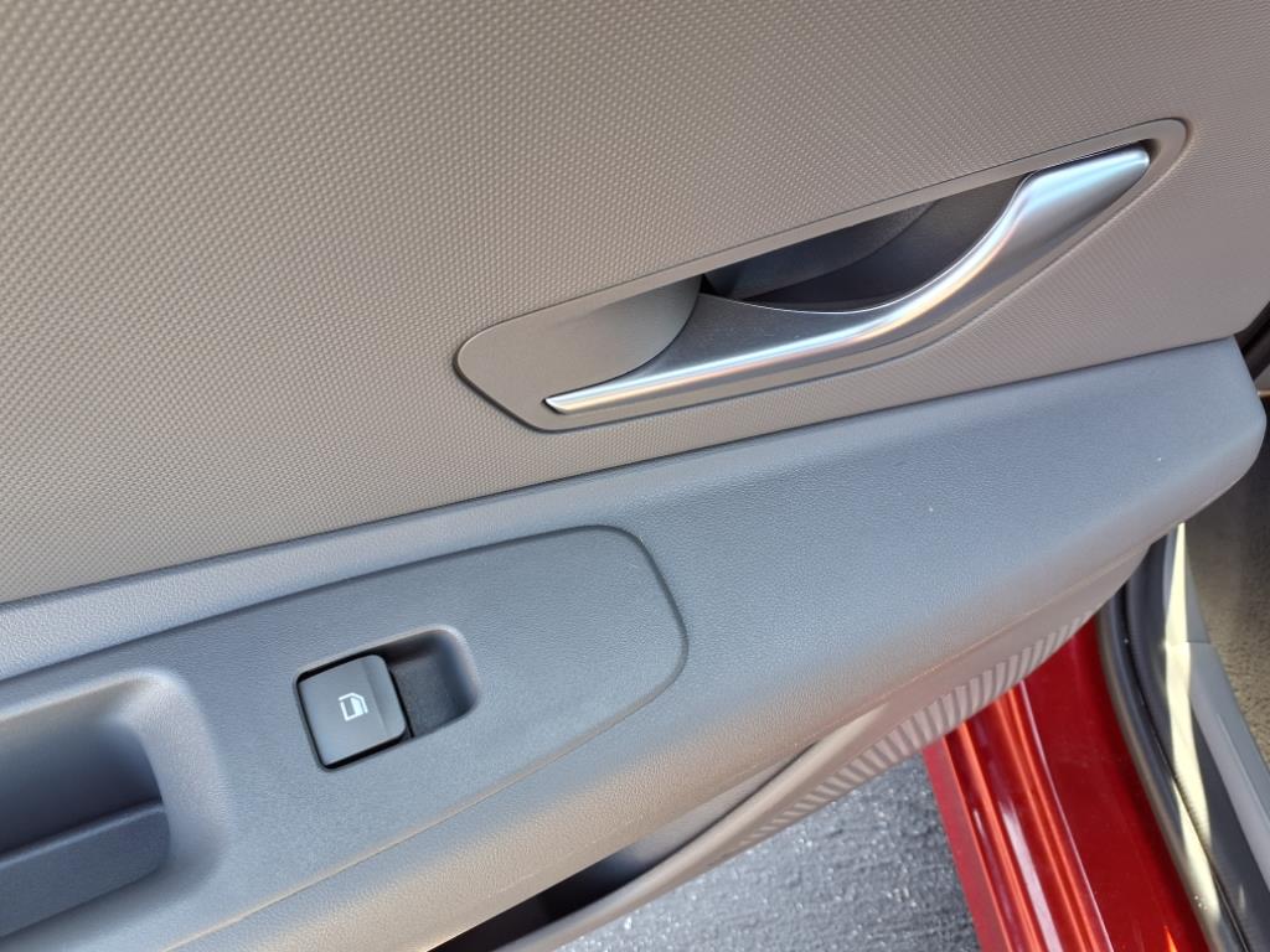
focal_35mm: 27
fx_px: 991
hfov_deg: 65.3
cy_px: 476
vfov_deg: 51.4
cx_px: 635
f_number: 1.9
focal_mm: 3.58
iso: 64
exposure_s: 1/60.2
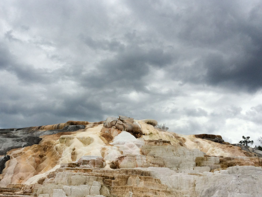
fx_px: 310
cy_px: 129
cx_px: 117
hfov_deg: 45.7
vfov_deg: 34.9
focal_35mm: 41
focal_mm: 4.15
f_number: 2.2
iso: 32
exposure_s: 1/3425
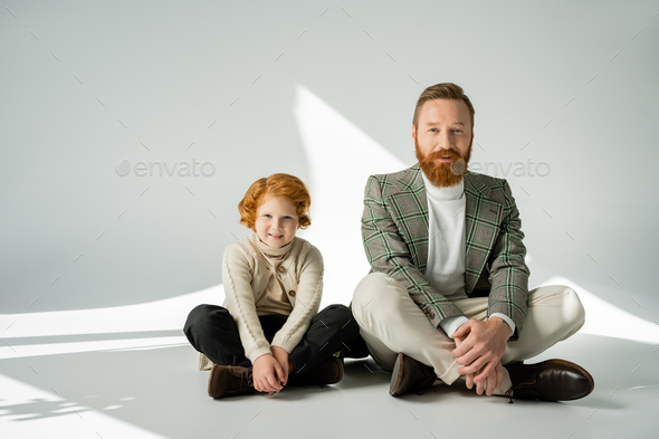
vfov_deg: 37.8
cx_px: 330
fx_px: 640
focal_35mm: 35
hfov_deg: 54.4
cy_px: 220
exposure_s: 1/1000
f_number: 4
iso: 400
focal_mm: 35
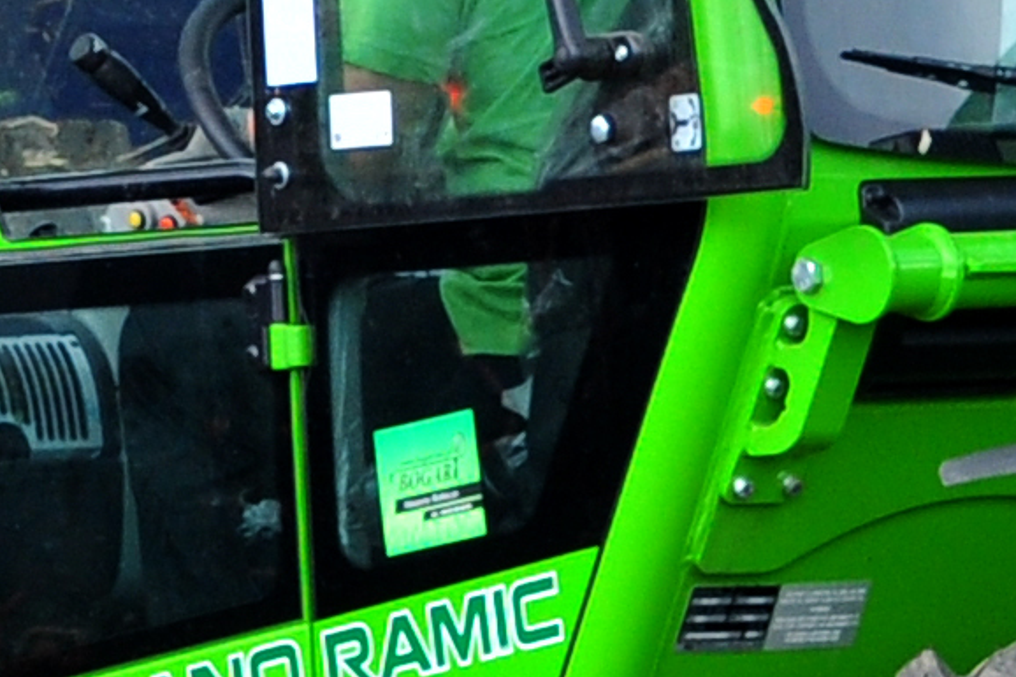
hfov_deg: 2.6
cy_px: -608
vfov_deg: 1.8
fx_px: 21949
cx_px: -49
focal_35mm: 778
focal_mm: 70
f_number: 5
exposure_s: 1/400
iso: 250
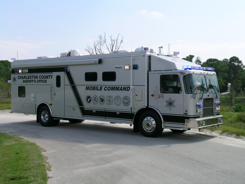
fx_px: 354
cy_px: 92
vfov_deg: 29.1
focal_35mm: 50
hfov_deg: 38.2
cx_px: 122
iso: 50
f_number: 7.6
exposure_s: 1/230
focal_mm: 10.3
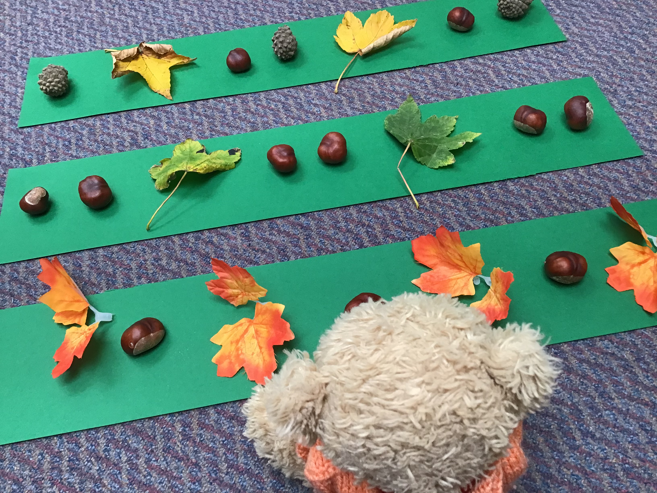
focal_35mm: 31
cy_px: 246
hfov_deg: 58.4
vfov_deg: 45.4
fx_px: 588
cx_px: 328
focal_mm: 3.3
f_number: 2.4
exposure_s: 1/33
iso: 40
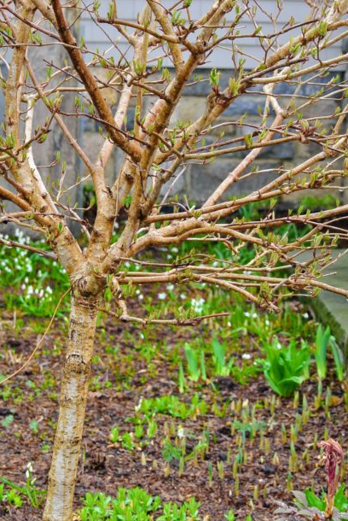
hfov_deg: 10.1
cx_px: 164
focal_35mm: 136
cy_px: 196
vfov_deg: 15.0
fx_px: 1967
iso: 100
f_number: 3.8
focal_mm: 30
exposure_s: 1/160
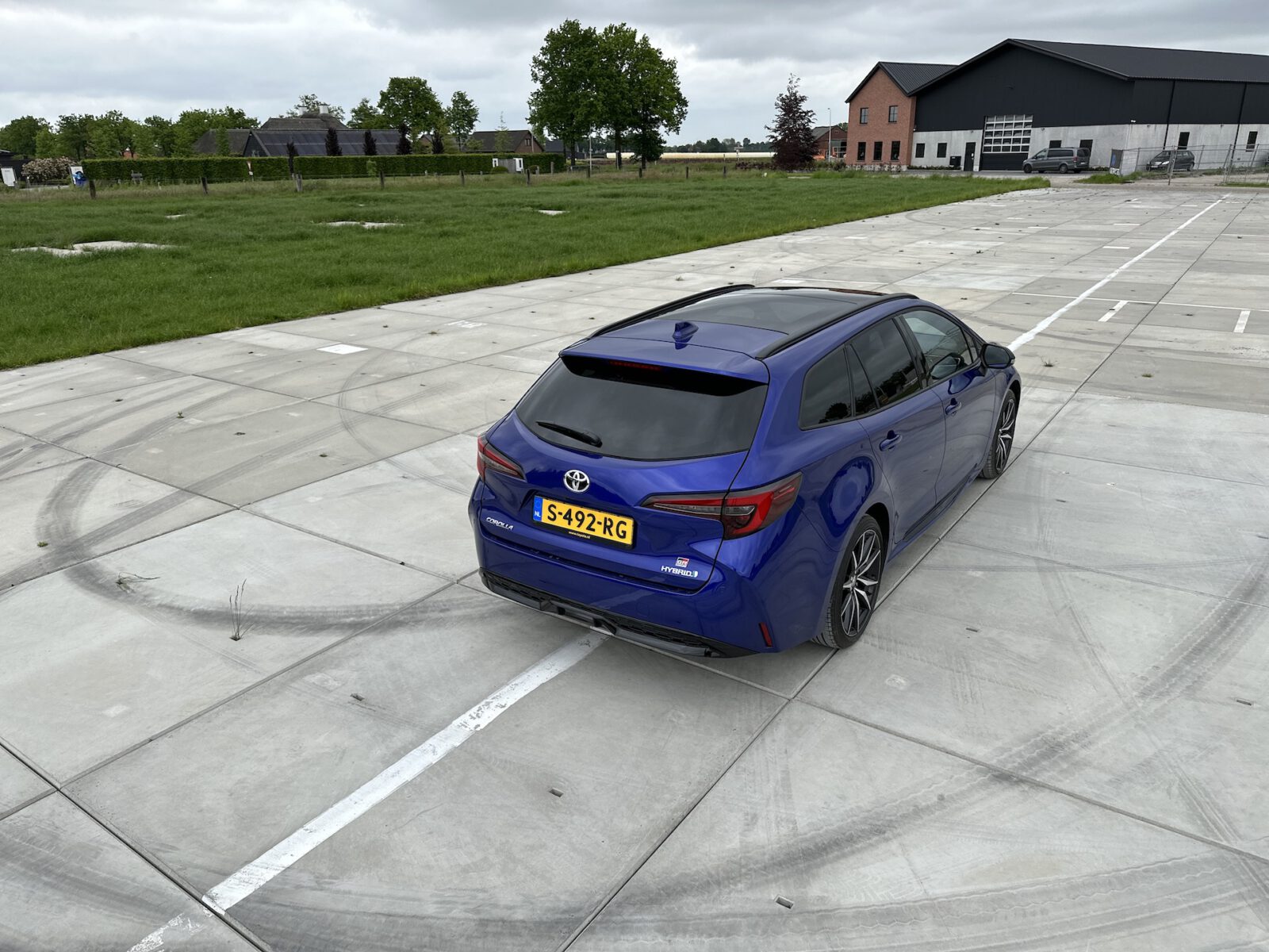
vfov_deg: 56.8
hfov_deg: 71.6
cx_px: 634
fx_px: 880
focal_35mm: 24
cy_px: 476
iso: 80
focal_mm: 6.86
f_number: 1.78
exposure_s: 1/1721
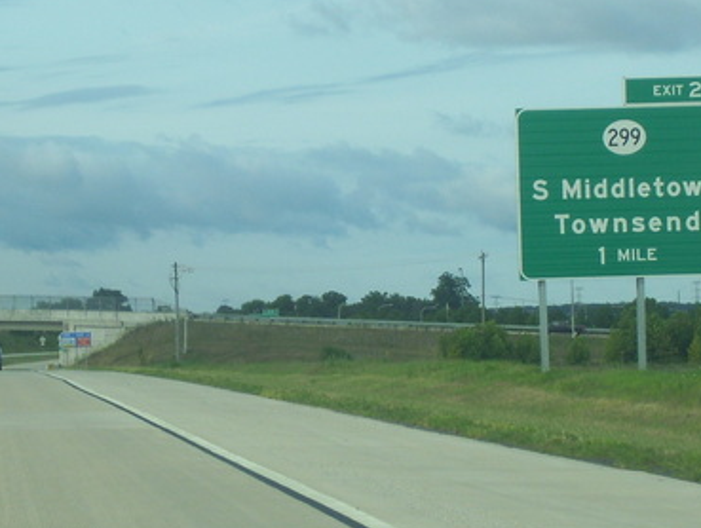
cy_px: 228
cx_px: 302
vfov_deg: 6.4
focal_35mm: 234
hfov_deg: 8.4
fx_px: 4746
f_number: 4.6
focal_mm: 18
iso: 80
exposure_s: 1/320
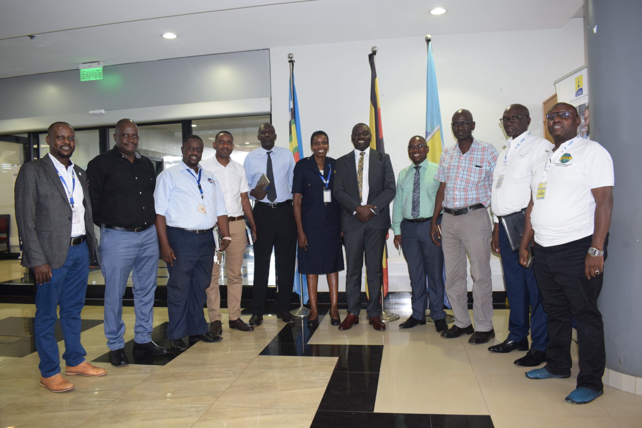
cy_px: 214
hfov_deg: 67.4
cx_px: 321
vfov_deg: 47.9
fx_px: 481
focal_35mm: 27
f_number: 5
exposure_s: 1/60
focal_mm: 18
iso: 1000
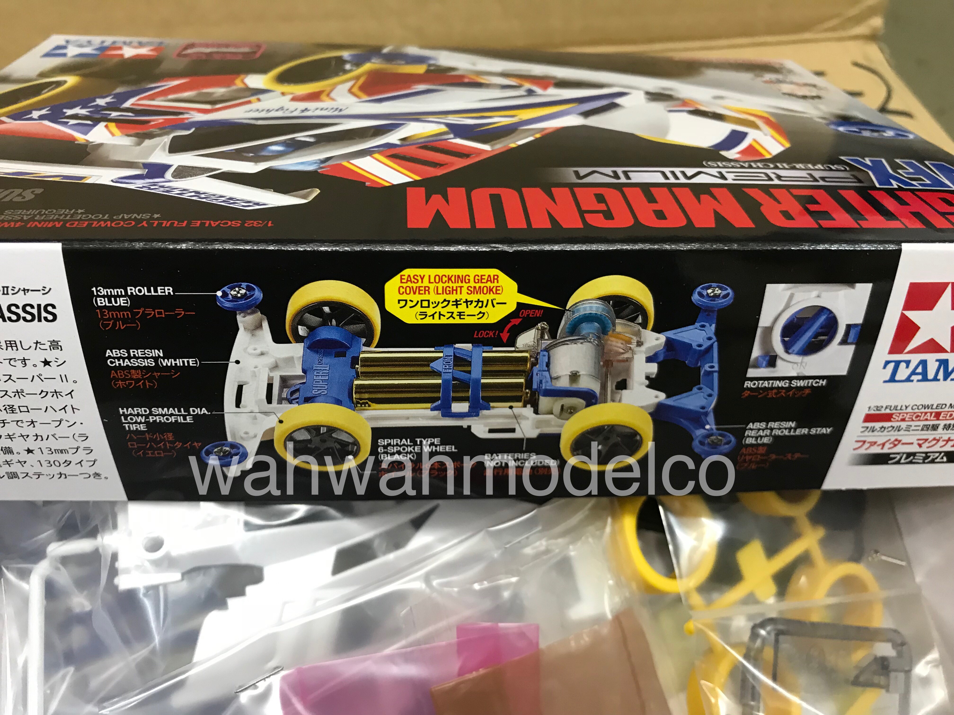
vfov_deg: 49.7
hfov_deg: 63.4
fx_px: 772
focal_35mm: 28
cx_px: 477
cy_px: 358
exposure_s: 1/17
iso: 64
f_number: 1.8
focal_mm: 3.99
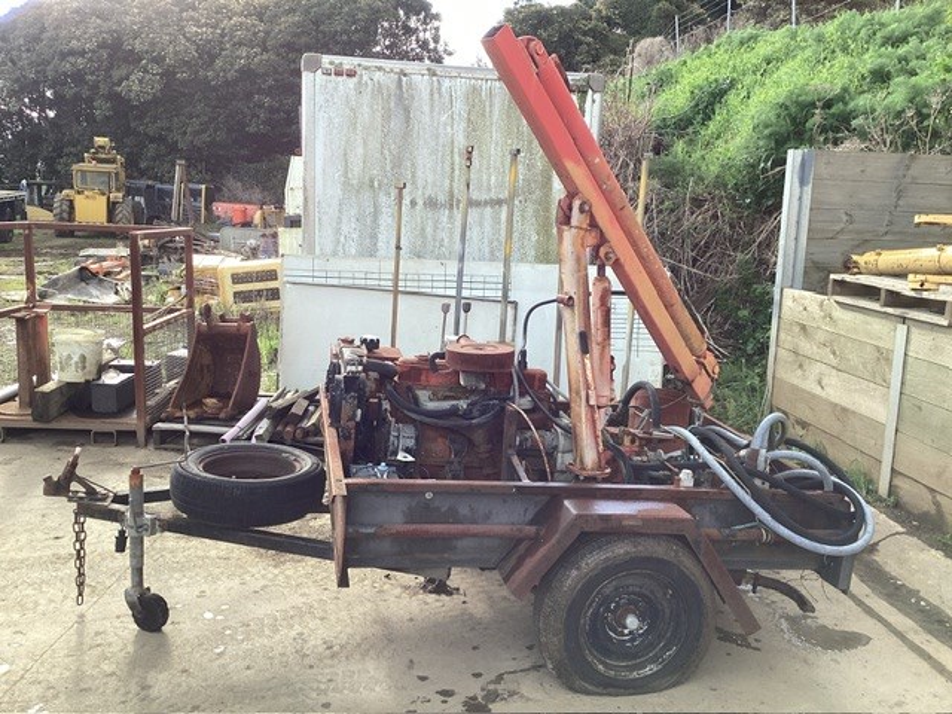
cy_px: 357
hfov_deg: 58.4
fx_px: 853
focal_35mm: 31
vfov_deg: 45.4
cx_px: 476
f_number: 2.4
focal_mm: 3.3
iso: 25
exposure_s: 1/134
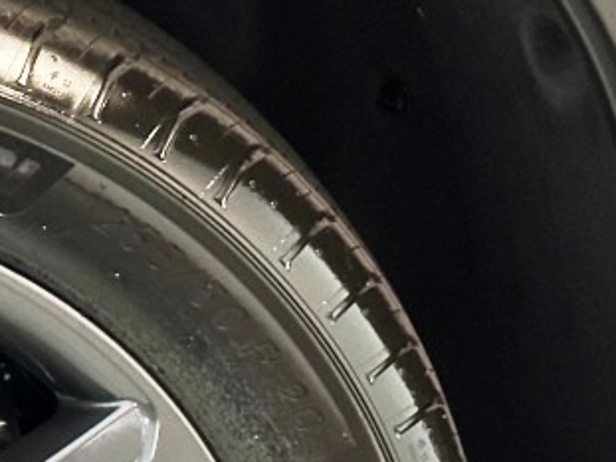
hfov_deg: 12.0
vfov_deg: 9.2
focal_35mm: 158
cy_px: 666
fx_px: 2811
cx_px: -277
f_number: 1.78
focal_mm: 6.86
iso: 640
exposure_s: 1/24
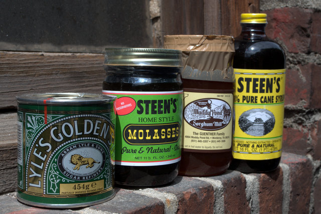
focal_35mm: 57
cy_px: 107
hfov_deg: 35.0
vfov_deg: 23.8
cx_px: 160
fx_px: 508
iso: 200
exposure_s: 1/500
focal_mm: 38
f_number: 11
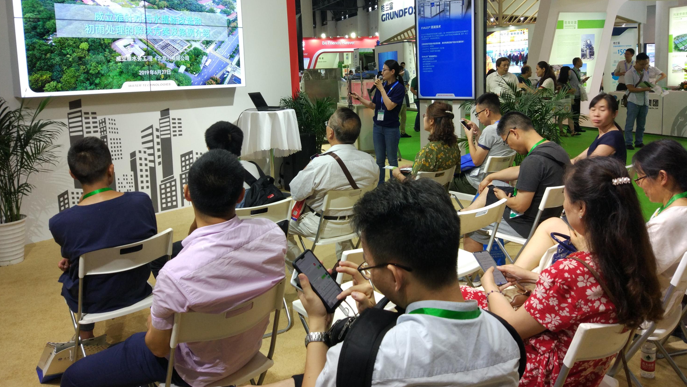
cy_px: 163
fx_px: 565
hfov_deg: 62.6
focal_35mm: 31
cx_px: 339
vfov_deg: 37.7
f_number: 2
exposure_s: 1/33
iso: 184
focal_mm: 4.26
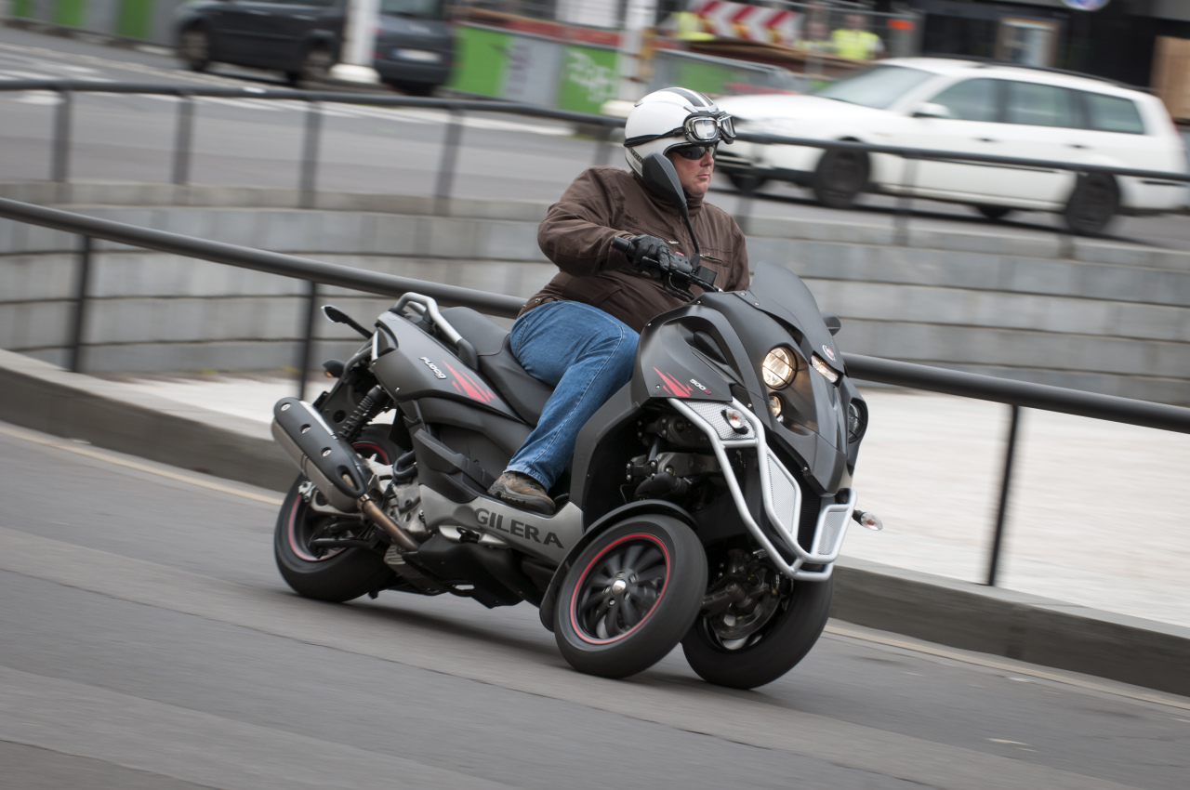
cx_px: 595
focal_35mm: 188
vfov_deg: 7.3
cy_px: 395
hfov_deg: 11.0
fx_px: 6190
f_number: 9
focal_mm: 125
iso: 200
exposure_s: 1/160
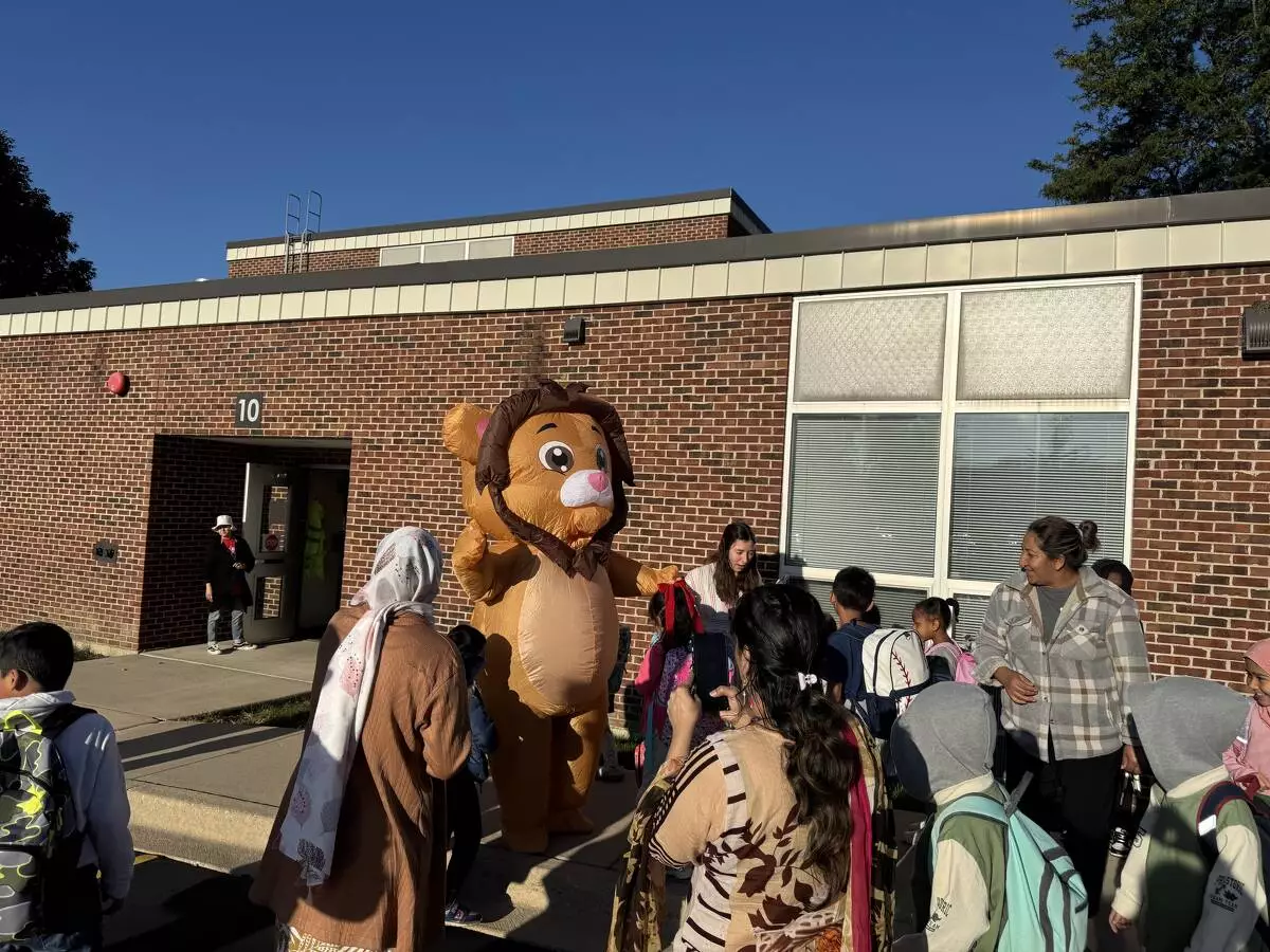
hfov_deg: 71.6
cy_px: 476
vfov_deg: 56.8
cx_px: 635
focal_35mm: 24
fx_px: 881
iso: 80
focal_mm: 6.76
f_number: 1.78
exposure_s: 1/7092
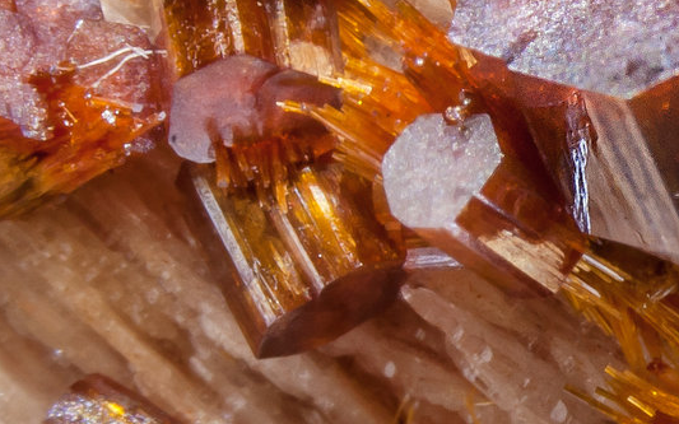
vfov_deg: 4.8
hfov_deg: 7.5
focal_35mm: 275
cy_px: 82
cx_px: 904
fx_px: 5088
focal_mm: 60
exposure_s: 3
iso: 250
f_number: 25
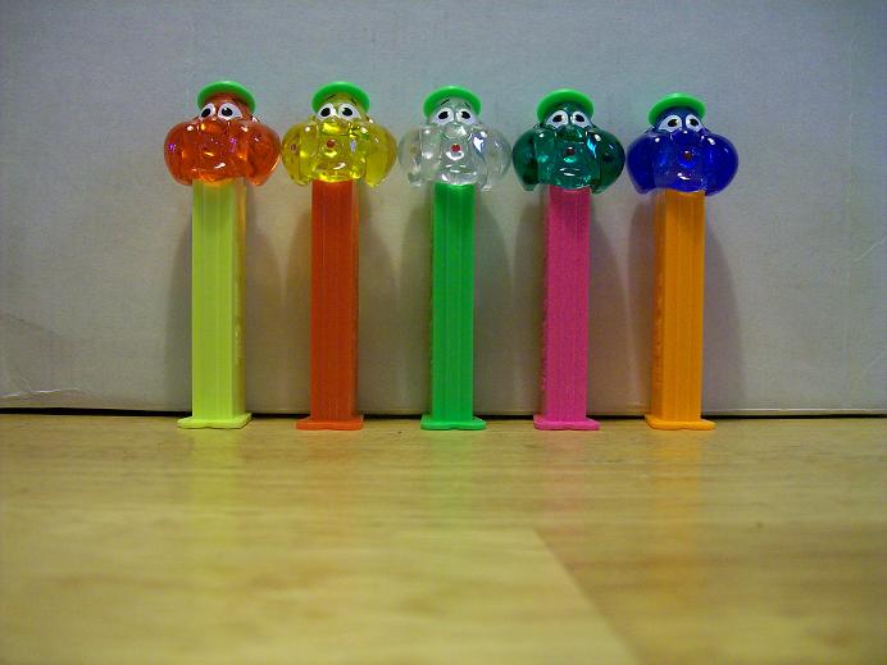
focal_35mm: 36
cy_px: 332
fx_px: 922
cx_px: 444
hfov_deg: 51.4
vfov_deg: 39.7
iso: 160
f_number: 2.7
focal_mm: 6
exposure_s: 1/19.3
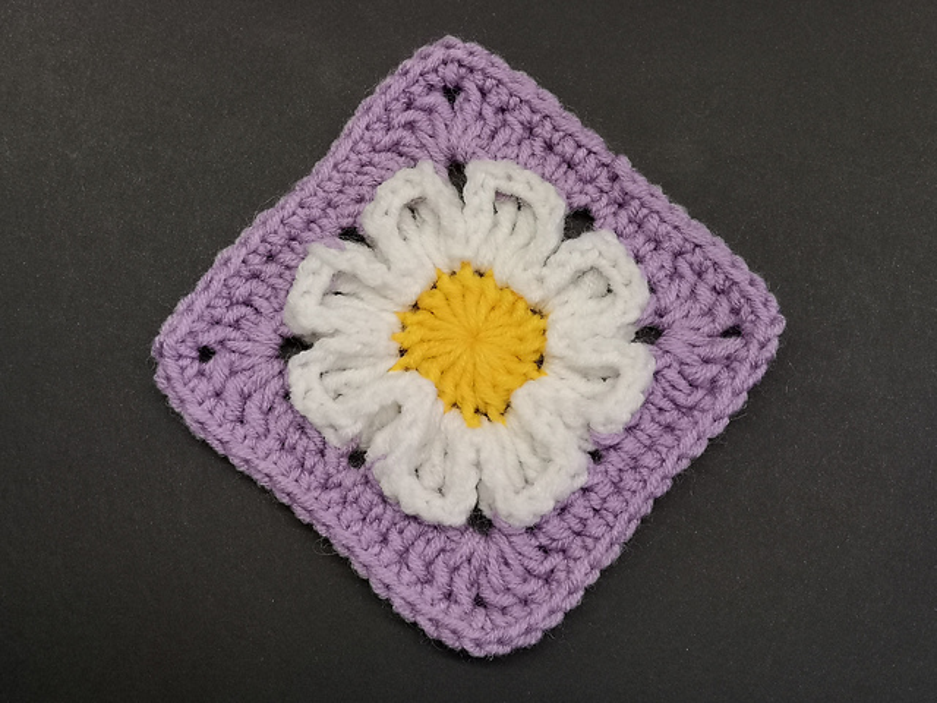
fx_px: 1029
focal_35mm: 38
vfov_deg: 37.7
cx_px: 468
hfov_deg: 49.0
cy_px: 352
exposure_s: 1/60
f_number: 1.8
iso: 125
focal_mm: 3.95
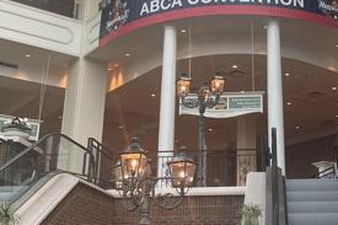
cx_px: 237
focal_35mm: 59
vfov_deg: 22.9
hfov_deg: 33.5
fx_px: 554
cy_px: 81
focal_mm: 4.2
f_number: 1.6
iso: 100
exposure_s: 1/120
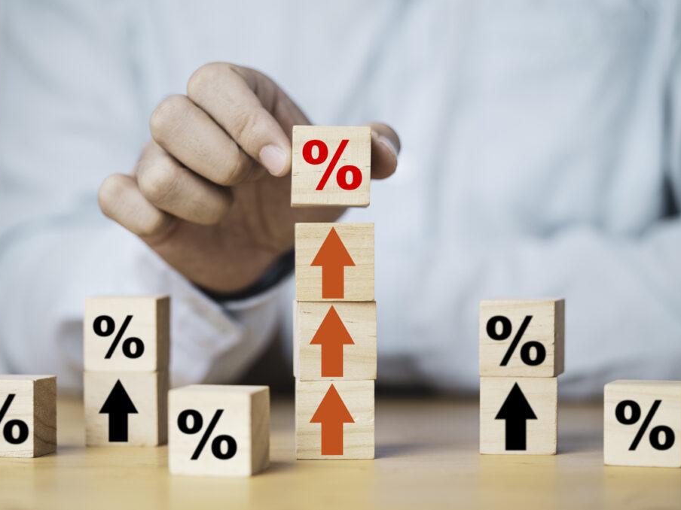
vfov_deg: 15.1
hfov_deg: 20.0
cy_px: 255
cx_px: 326
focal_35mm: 98
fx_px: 1928
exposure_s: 1/250
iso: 100
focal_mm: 90
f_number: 2.8
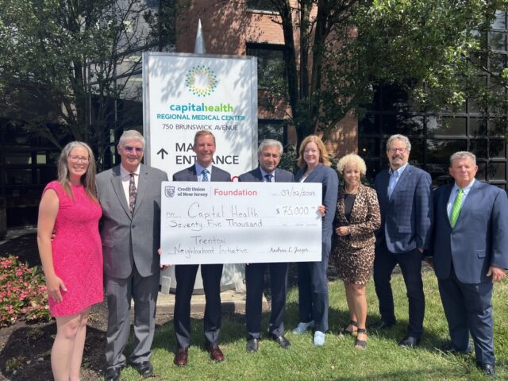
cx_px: 254
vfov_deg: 53.1
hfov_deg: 67.3
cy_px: 190
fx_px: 382
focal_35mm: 26
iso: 50
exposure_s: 1/4274
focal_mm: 5.7
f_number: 1.5
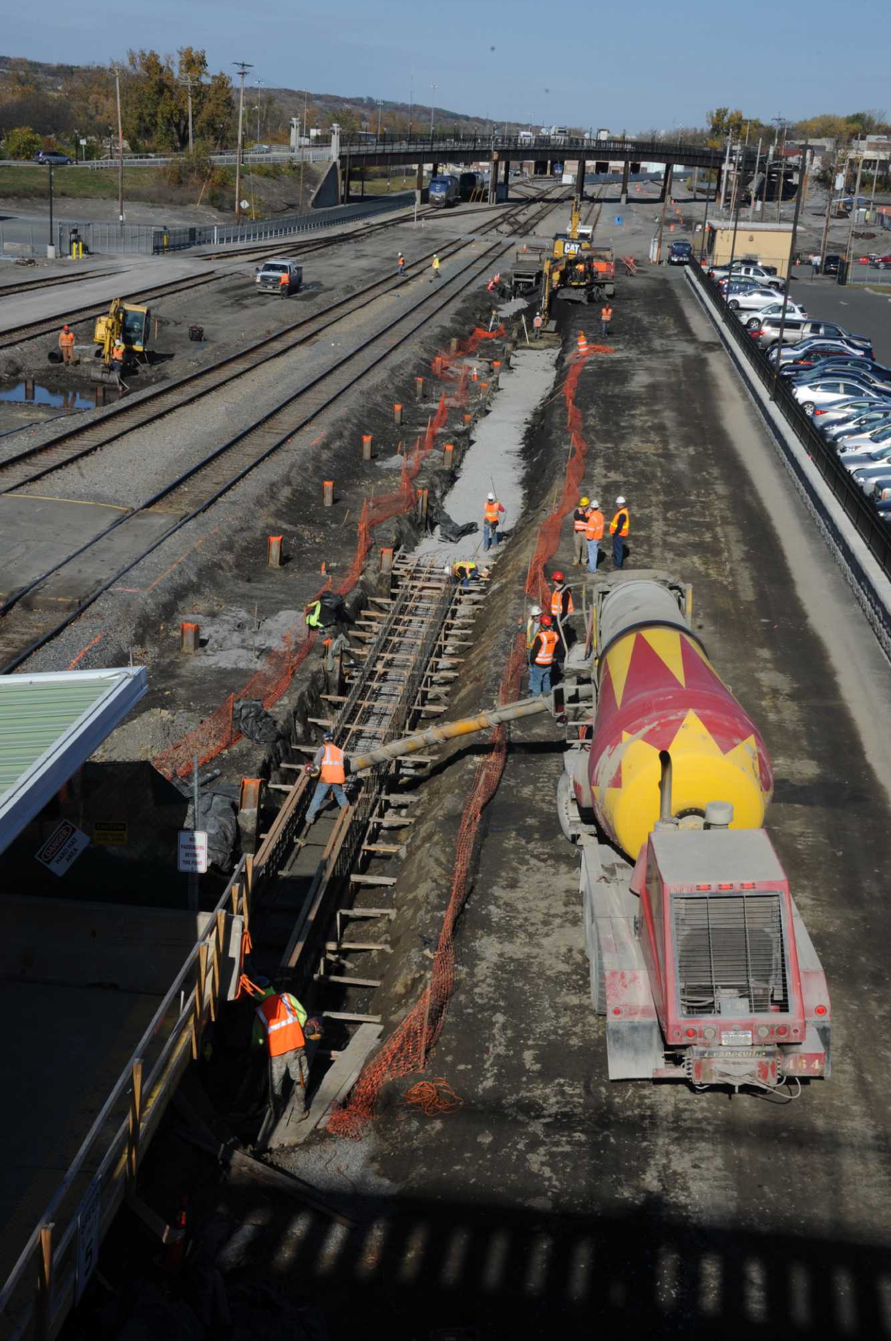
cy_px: 660
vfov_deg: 40.4
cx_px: 444
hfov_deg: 27.5
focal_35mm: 49
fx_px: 1822
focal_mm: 48
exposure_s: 1/320
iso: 500
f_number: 18
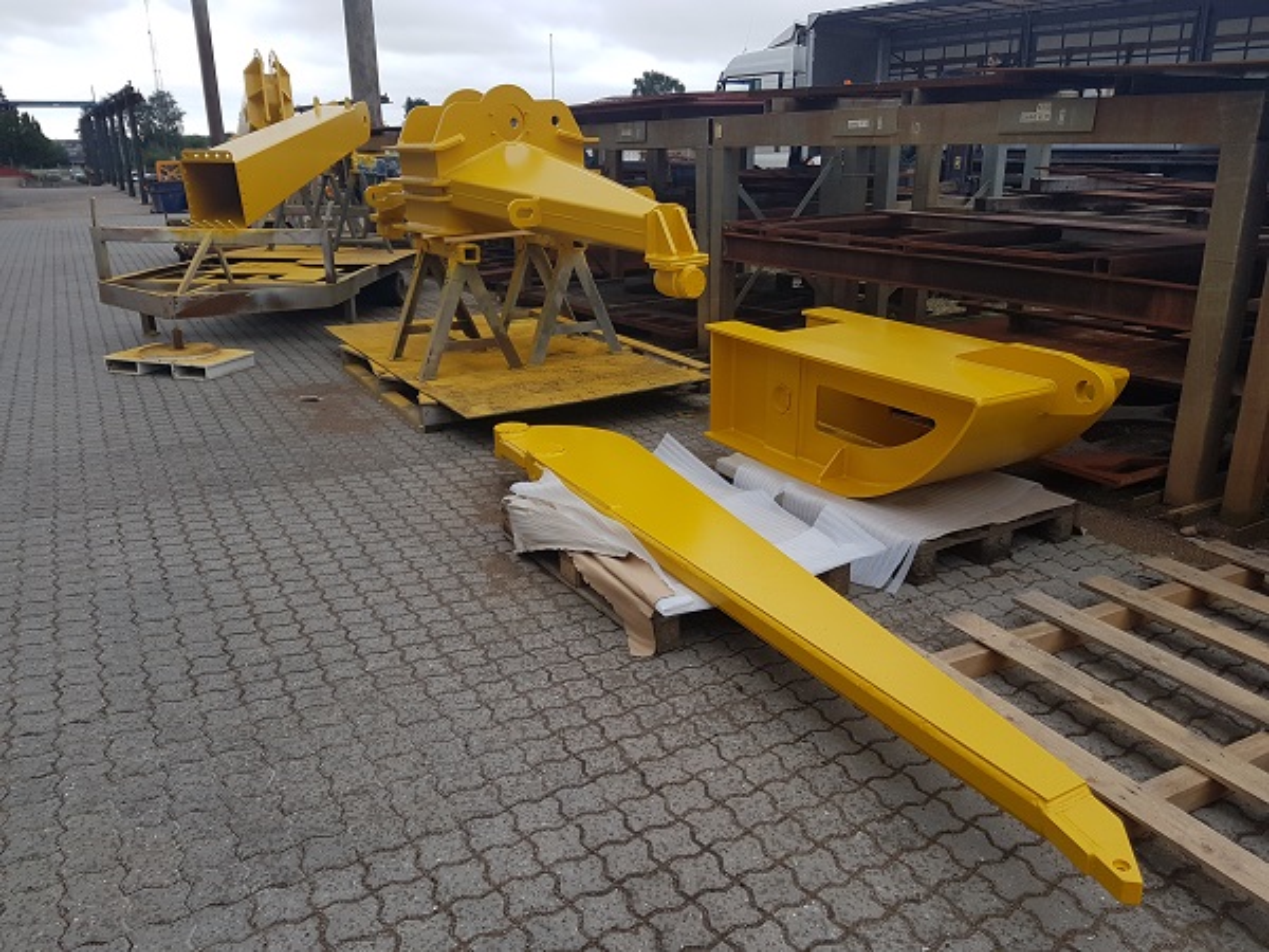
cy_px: 476
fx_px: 953
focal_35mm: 26
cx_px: 634
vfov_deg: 53.1
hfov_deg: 67.3
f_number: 1.7
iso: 40
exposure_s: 1/182
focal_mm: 4.2
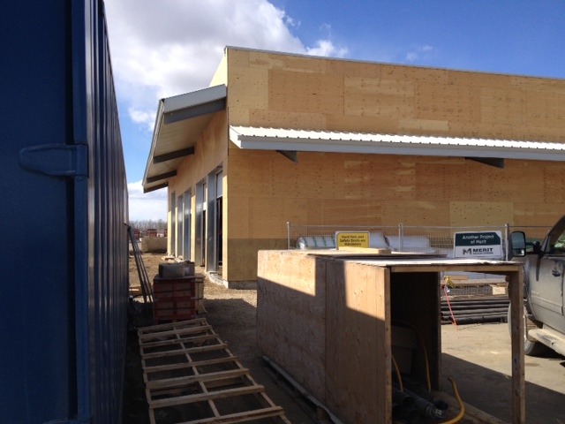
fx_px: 571
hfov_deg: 52.6
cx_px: 282
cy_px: 212
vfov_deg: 40.7
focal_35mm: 35
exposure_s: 1/1577
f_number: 2.4
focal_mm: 4.28
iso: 50
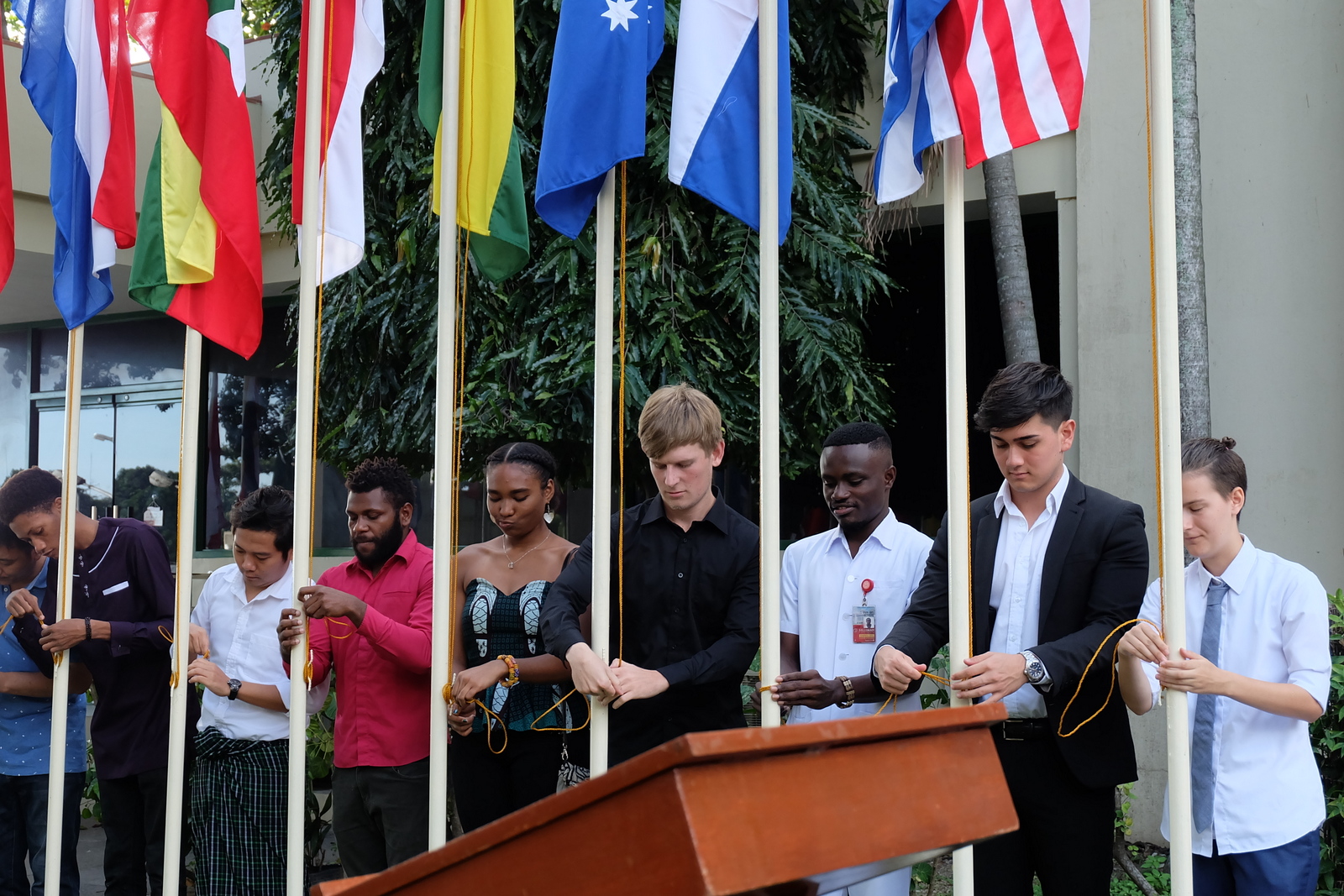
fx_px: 2240
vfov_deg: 22.6
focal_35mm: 60
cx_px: 672
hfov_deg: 33.4
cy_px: 448
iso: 800
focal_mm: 40.2
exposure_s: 1/250
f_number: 5.3
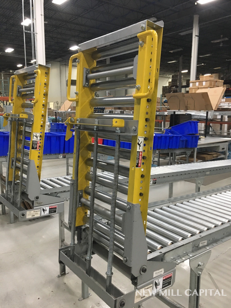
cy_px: 154
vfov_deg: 61.7
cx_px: 116
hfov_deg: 48.2
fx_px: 258
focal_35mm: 29
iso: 125
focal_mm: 4.15
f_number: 2.2
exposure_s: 1/30
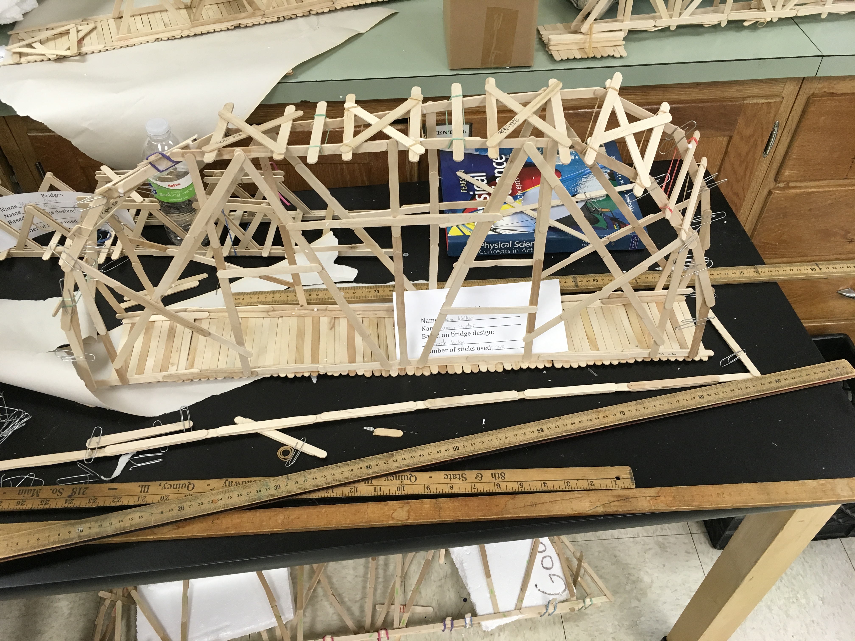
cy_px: 320
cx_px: 428
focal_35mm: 29
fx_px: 716
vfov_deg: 48.2
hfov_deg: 61.7
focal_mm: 4.15
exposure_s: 1/30
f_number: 2.2
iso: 40
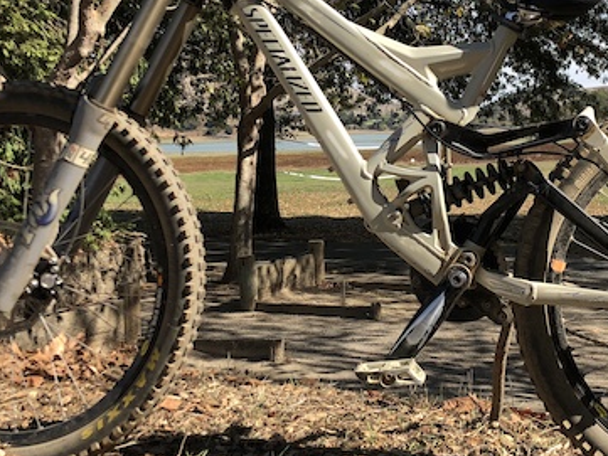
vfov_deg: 23.5
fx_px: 1089
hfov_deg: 31.1
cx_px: 357
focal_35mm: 62
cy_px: 128
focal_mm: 4
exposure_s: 1/979
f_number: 1.8
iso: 20
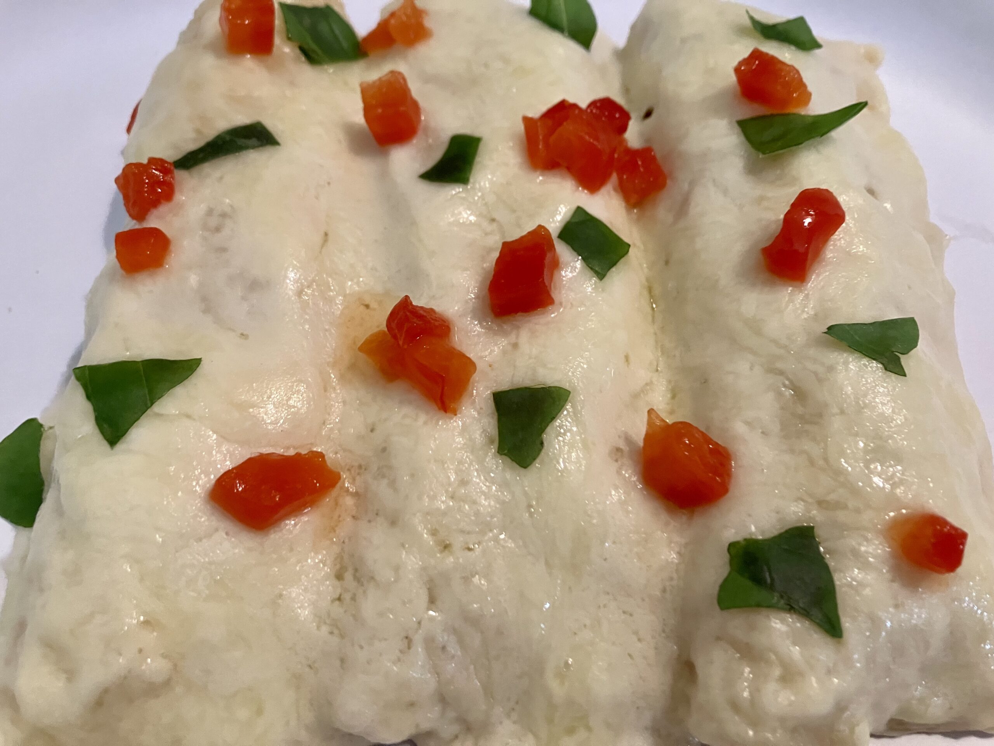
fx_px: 804
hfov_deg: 63.4
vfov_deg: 49.7
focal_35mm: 28
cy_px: 373
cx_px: 497
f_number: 1.8
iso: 250
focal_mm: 3.99
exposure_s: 1/60
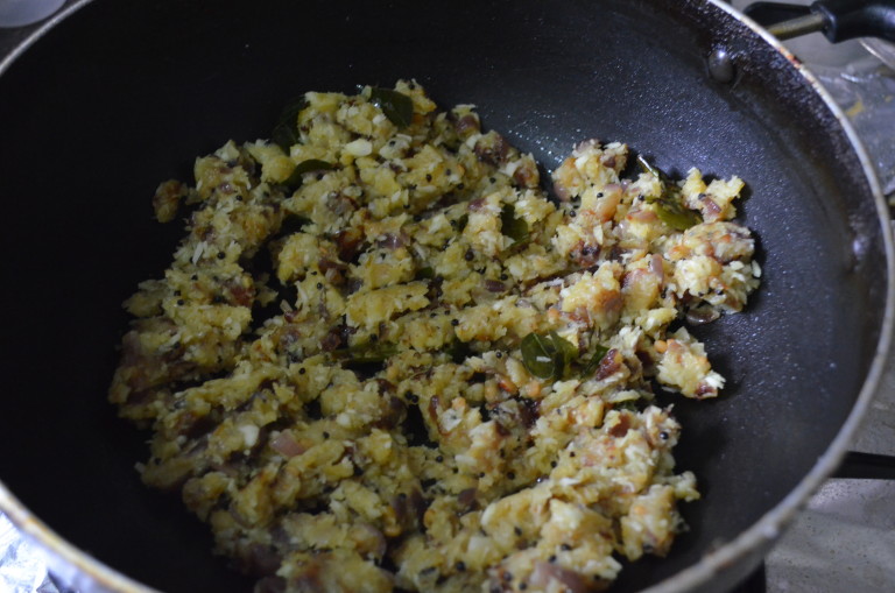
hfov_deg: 43.7
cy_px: 296
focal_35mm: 45
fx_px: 1117
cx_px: 448
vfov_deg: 29.7
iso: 3200
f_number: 4.5
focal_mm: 30
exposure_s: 1/30
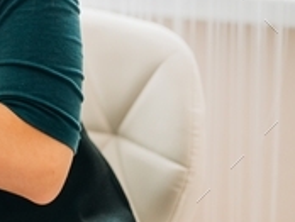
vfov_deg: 12.5
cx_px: -195
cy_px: -98
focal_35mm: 114
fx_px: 973
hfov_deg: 15.4
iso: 320
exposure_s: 1/1250
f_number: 1.4
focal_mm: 35
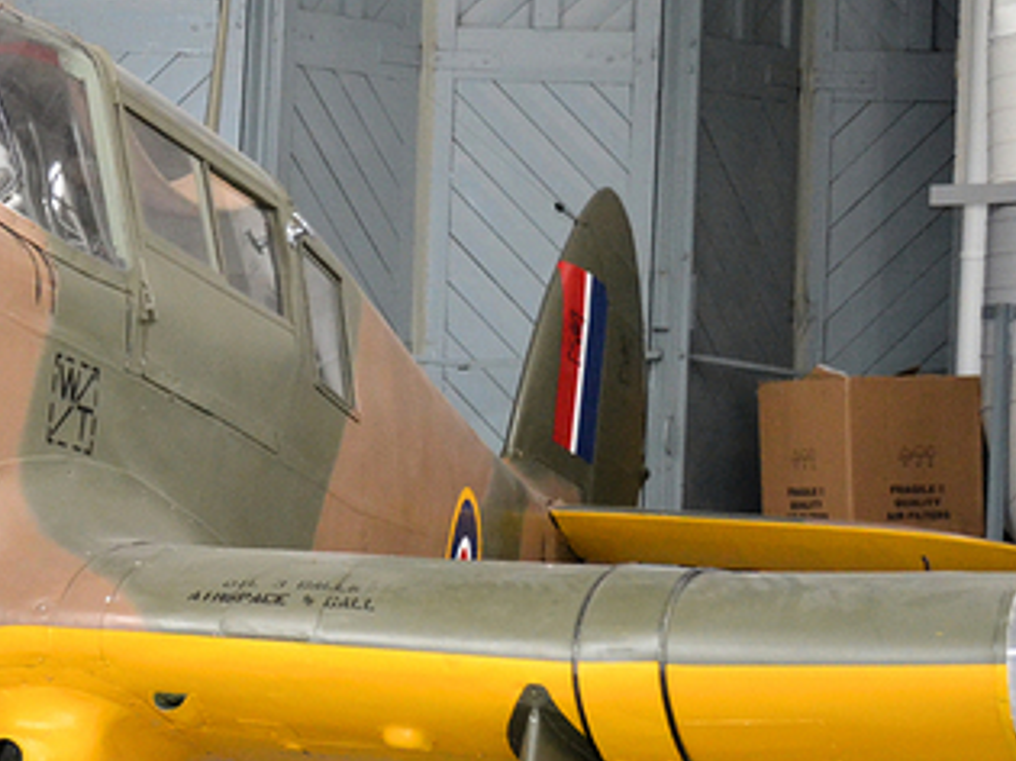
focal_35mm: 99
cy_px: 403
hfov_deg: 18.8
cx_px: -200
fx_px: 2905
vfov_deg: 14.9
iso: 1400
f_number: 4
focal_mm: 24
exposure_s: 1/60
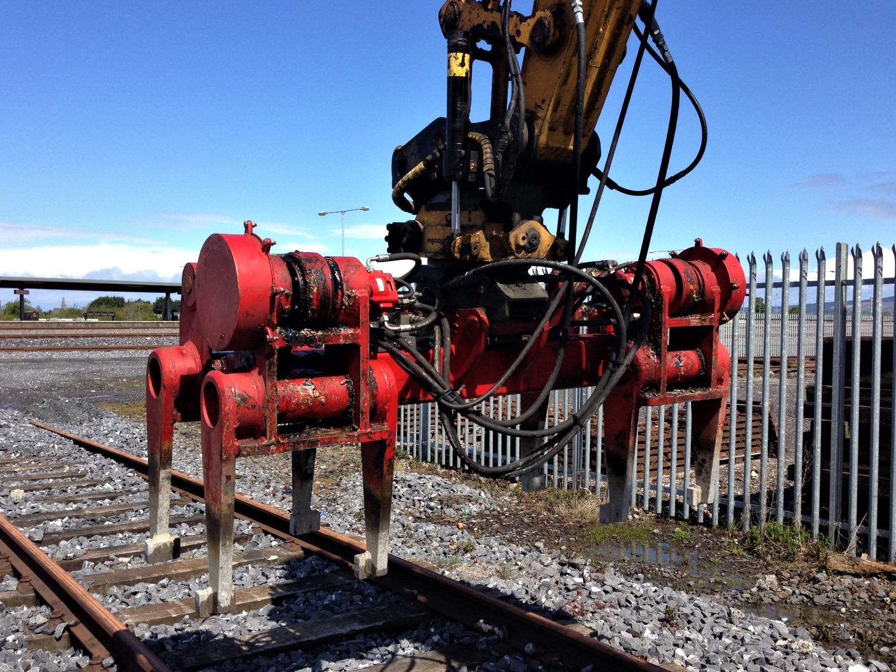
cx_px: 461
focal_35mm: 36
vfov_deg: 39.7
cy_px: 346
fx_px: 932
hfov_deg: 51.3
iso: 50
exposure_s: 1/1261
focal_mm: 4.13
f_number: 2.4
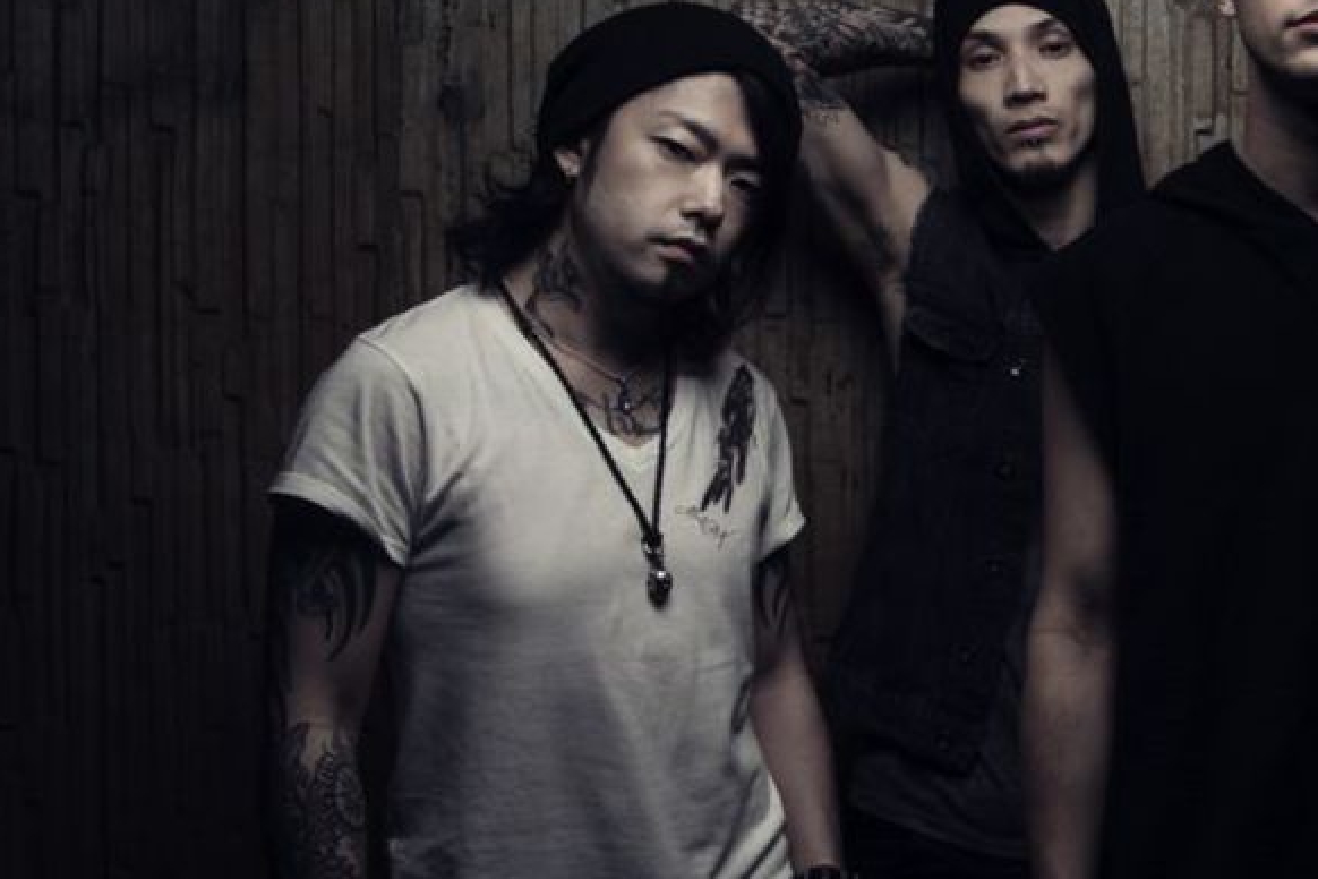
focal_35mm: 66
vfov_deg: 20.6
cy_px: 372
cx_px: 1329
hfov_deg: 28.6
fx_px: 2416
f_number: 18
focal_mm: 32
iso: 50
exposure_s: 1/160
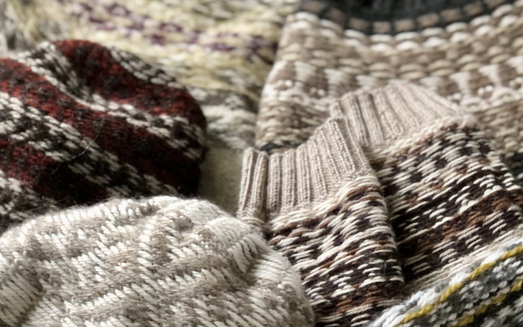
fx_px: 1283
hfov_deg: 22.8
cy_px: 149
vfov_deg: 14.5
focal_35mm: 90
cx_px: 408
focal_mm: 6
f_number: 2.4
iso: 125
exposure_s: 1/24
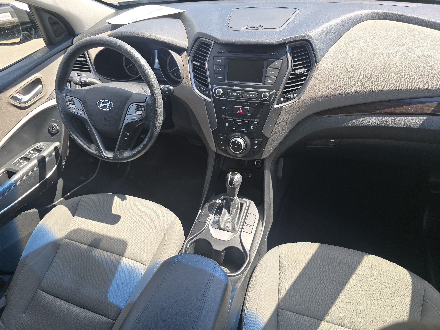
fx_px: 292
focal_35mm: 23
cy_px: 165
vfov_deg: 58.9
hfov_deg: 73.9
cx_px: 220
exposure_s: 1/180
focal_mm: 6.3
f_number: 1.7
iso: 12
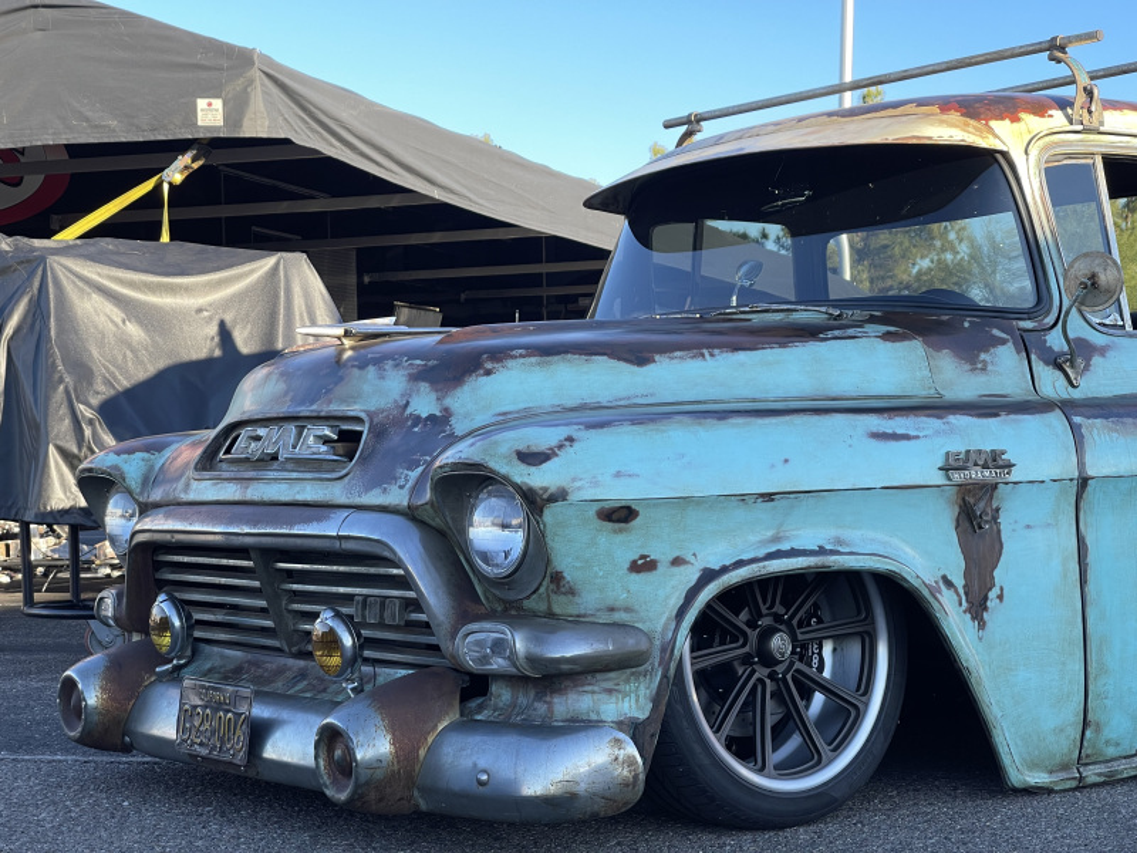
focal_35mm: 64
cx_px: 568
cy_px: 426
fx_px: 2102
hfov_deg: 30.3
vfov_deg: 22.9
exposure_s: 1/328
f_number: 2.2
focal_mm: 7.5
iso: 20
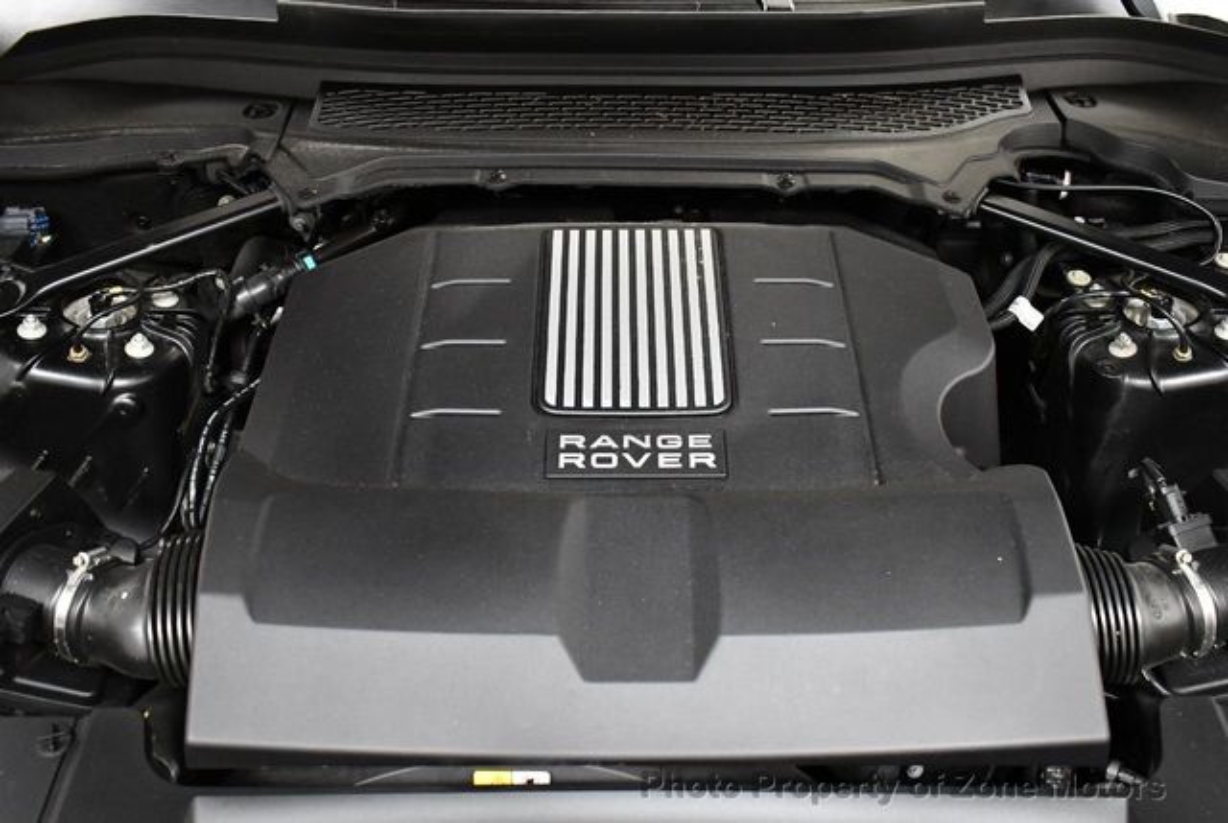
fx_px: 1230
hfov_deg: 53.1
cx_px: 614
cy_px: 412
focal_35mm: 36
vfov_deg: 37.0
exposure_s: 1/80
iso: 3200
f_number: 3.5
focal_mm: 18
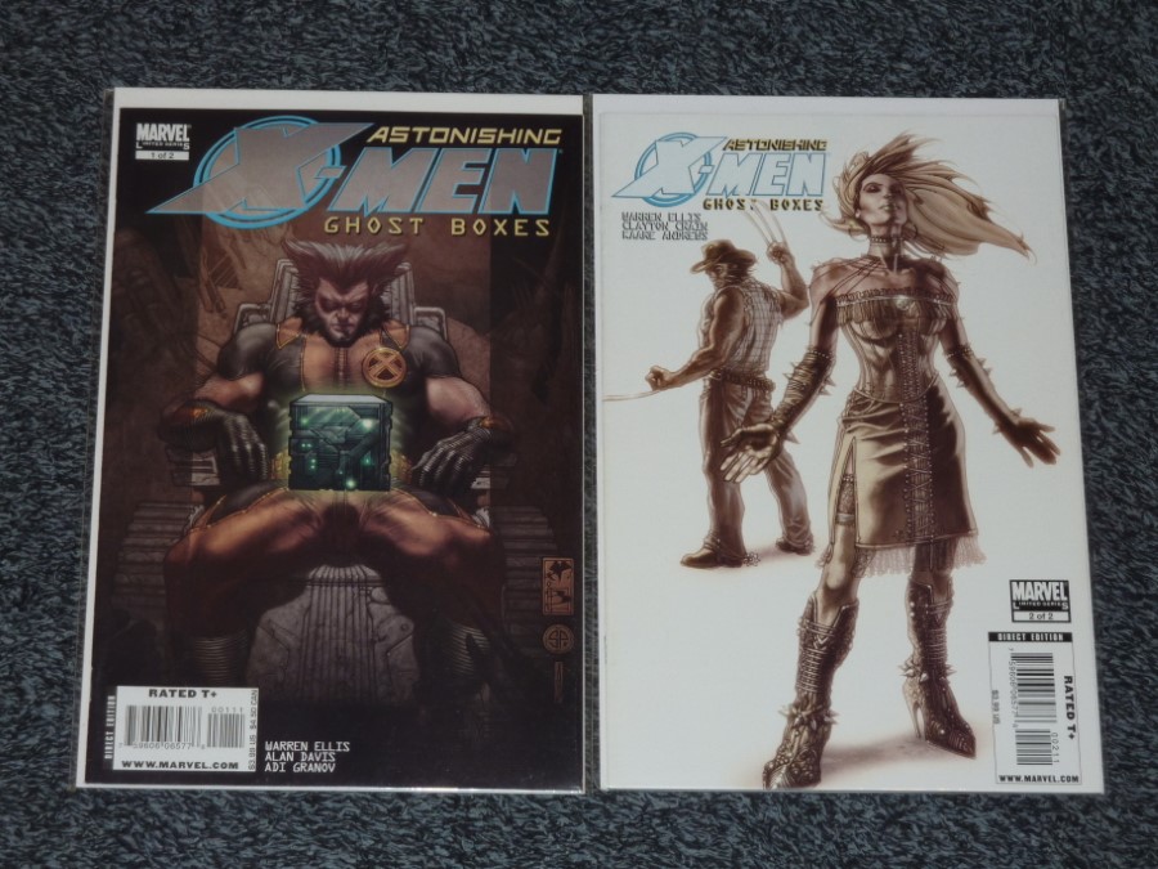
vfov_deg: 14.2
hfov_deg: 18.9
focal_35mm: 104
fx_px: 3479
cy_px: 434
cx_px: 579
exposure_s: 1/40
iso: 125
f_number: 4.3
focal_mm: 17
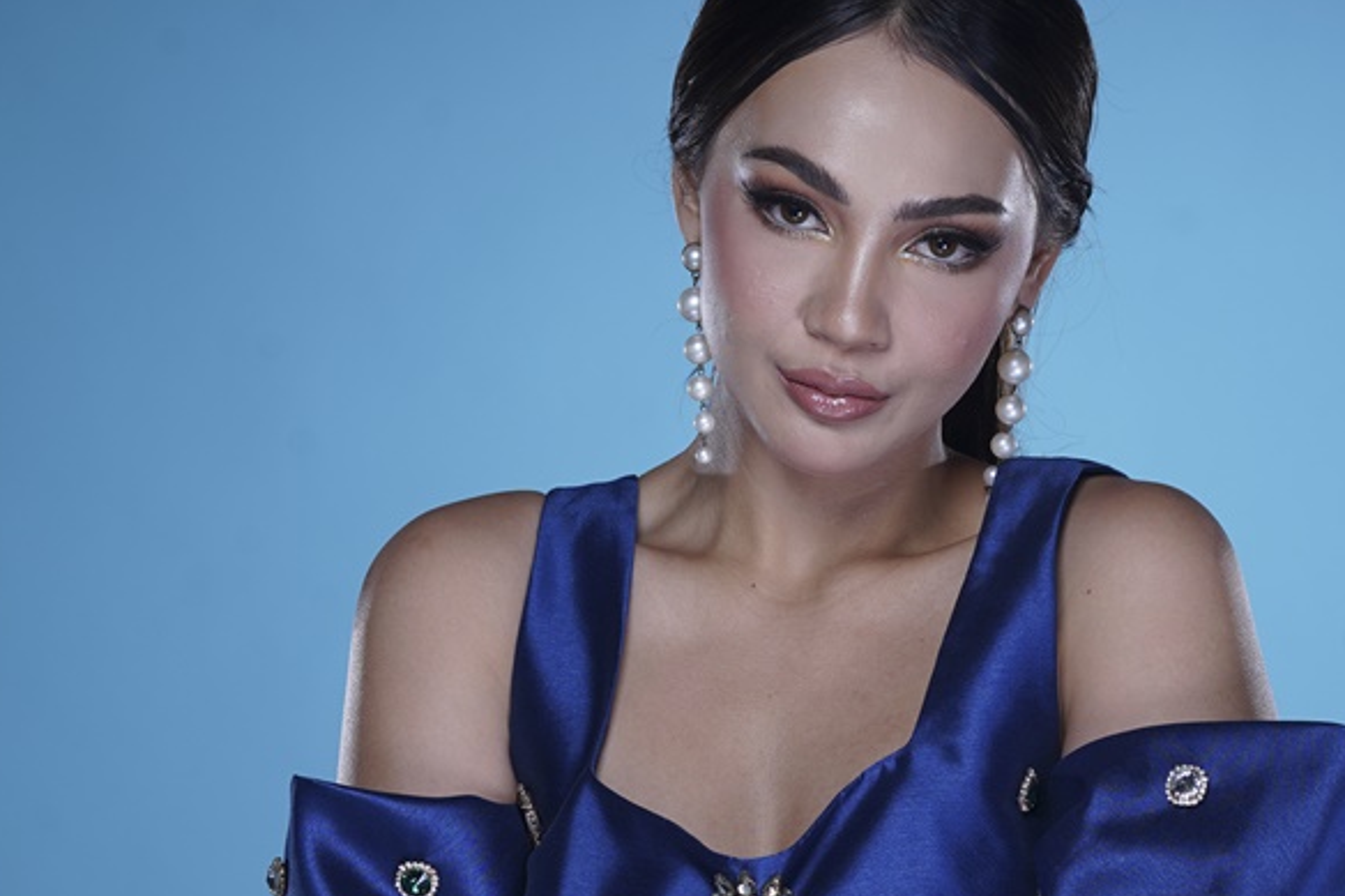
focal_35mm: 189
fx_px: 7059
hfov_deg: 10.9
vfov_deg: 7.3
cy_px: 709
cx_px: 942
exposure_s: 1/250
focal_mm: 92
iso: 100
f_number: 8
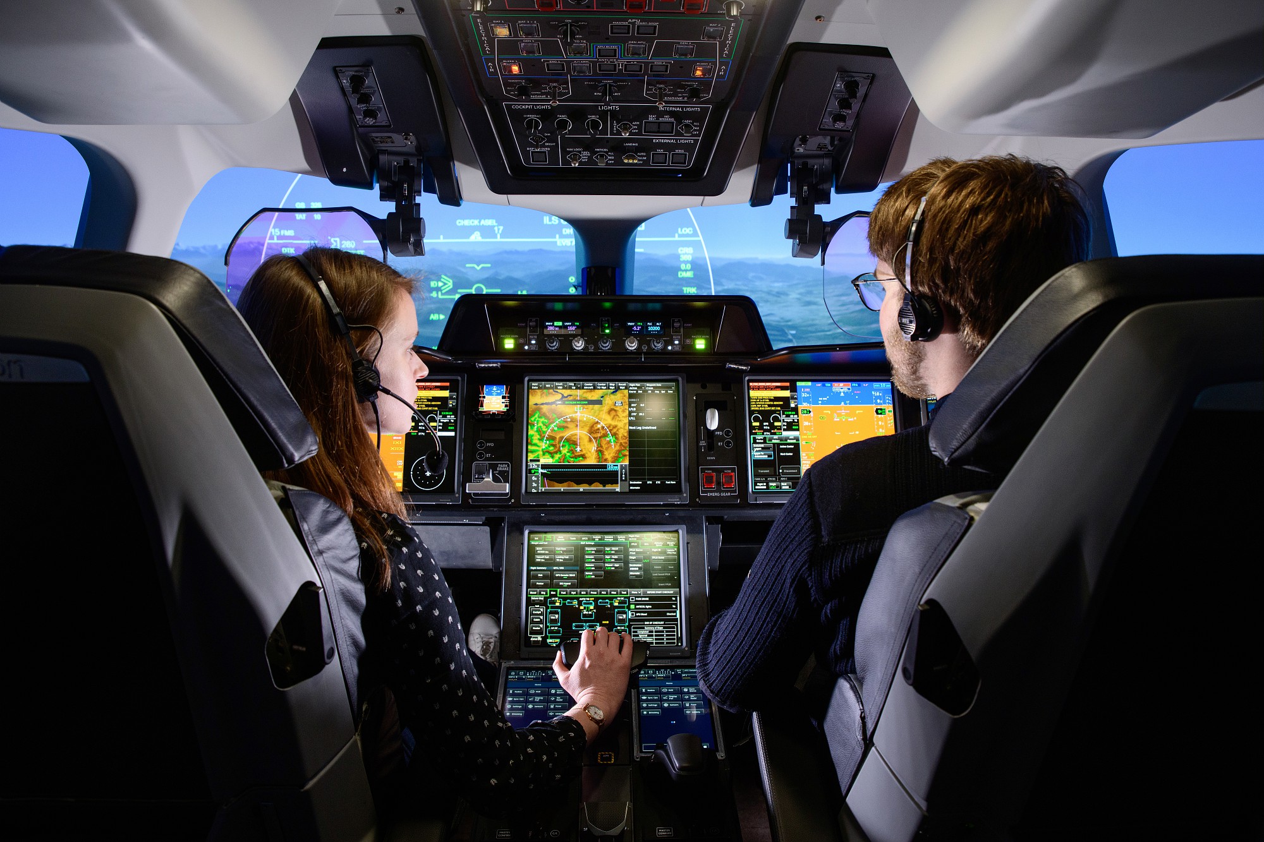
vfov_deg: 53.1
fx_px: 843
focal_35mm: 24
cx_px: 632
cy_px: 421
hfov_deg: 73.7
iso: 800
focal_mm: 24
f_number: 4.5
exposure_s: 1/15
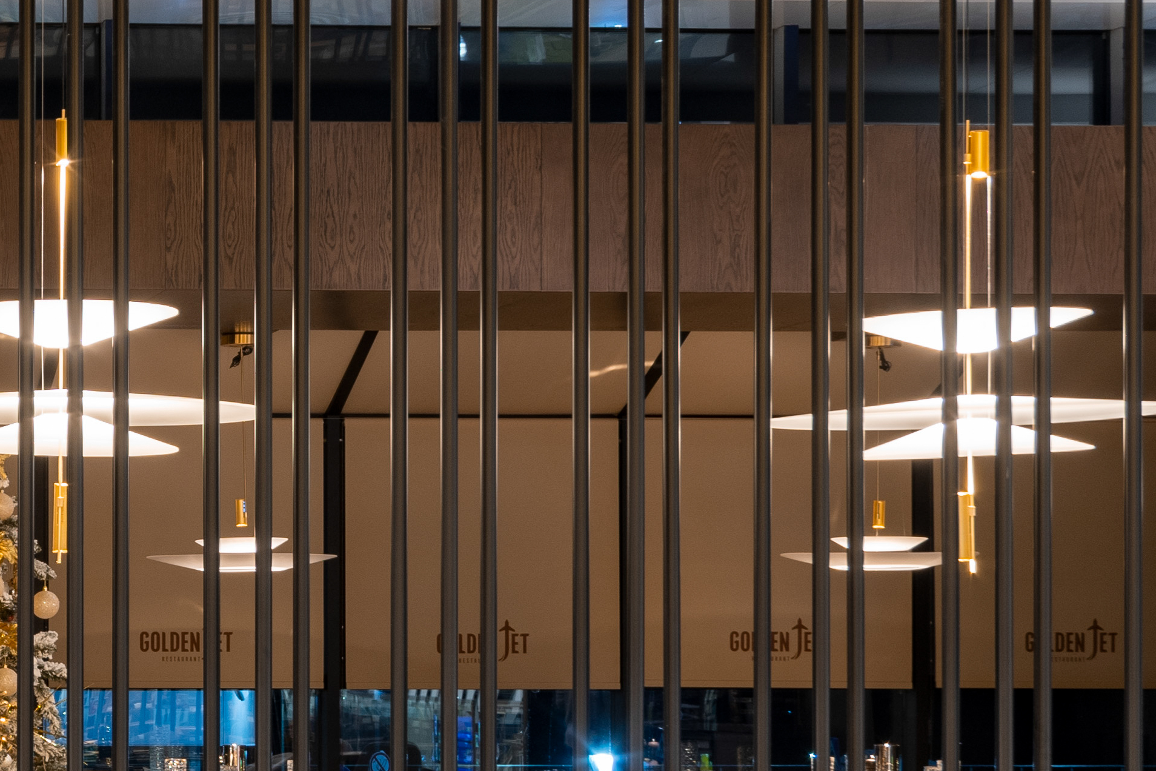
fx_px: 3468
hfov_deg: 17.5
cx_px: -451
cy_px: 541
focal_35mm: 108
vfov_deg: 12.7
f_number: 11
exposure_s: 2
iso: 100
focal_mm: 25
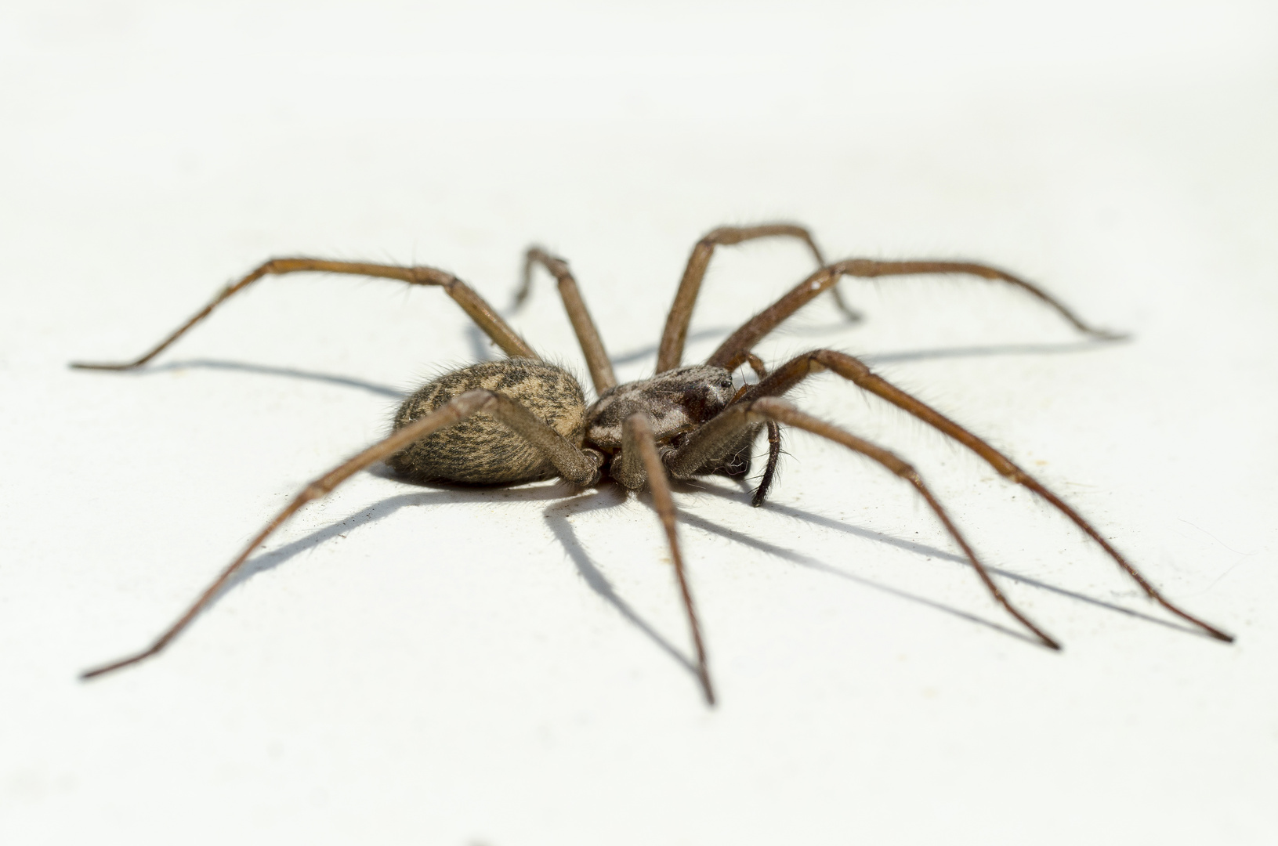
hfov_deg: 27.0
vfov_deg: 18.1
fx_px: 2657
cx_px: 639
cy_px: 423
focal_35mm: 75
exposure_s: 1/320
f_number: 8
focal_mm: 50
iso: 100
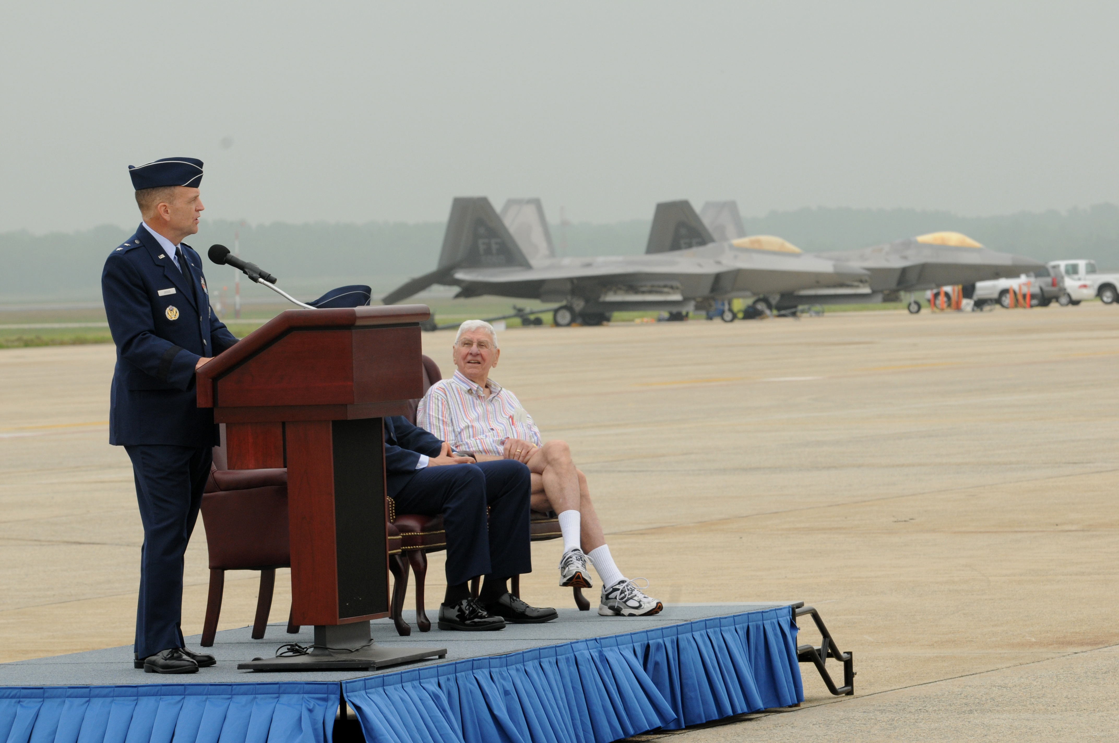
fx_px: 6985
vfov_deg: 6.1
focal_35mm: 225
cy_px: 372
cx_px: 560
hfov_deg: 9.2
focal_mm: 150
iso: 320
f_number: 10
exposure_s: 1/125
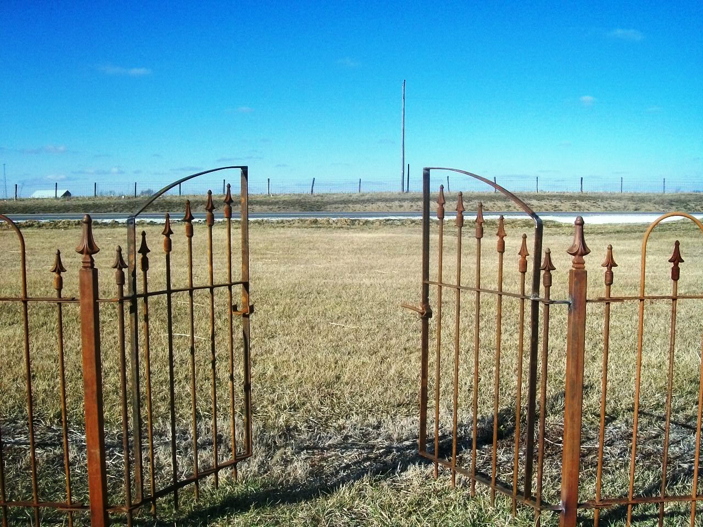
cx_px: 352
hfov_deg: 51.4
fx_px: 731
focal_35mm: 36
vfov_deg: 39.7
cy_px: 264
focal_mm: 6
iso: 80
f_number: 4.8
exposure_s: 1/640
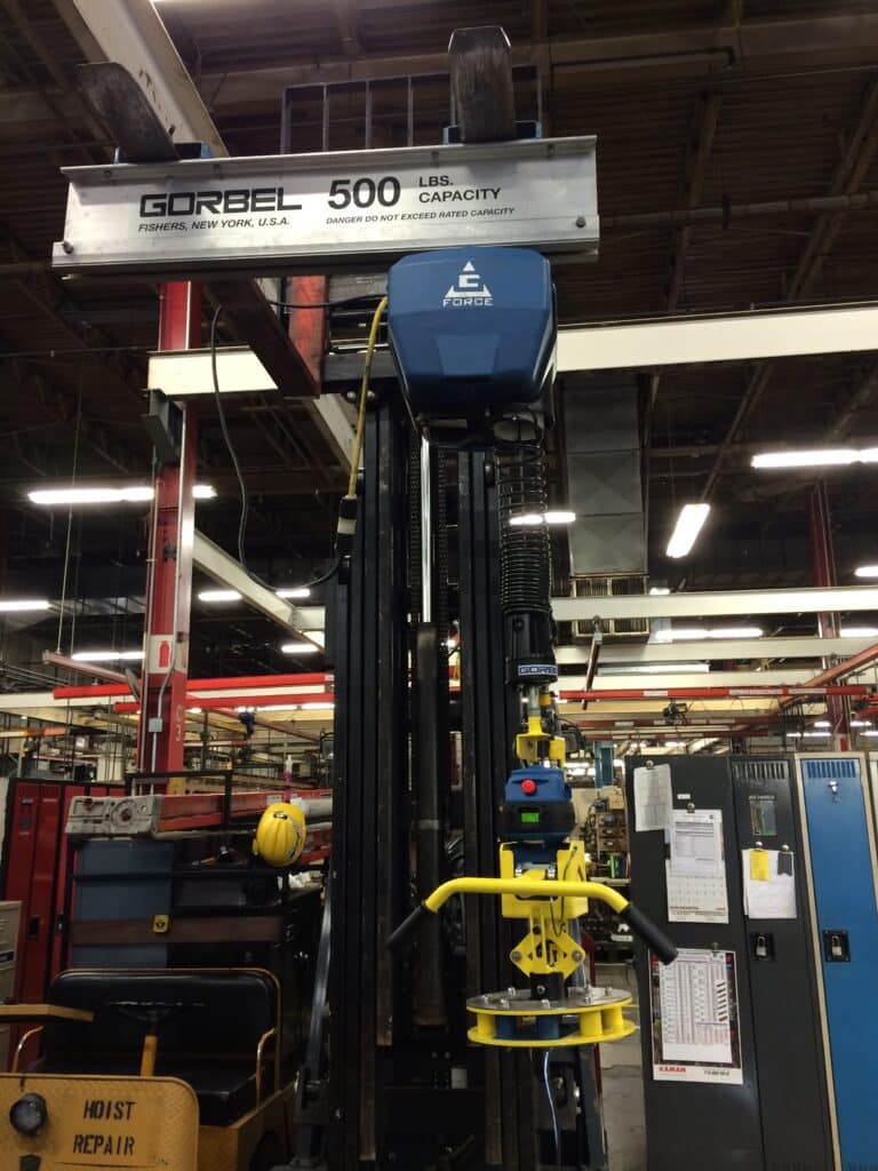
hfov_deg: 46.8
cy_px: 586
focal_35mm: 30
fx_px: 1015
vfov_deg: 60.0
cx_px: 439
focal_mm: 4.12
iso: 100
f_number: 2.2
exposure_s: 1/30
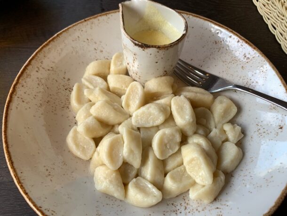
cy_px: 108
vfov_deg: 53.1
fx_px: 216
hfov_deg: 67.3
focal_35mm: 26
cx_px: 144
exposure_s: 1/100
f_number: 1.8
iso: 25
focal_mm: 4.25
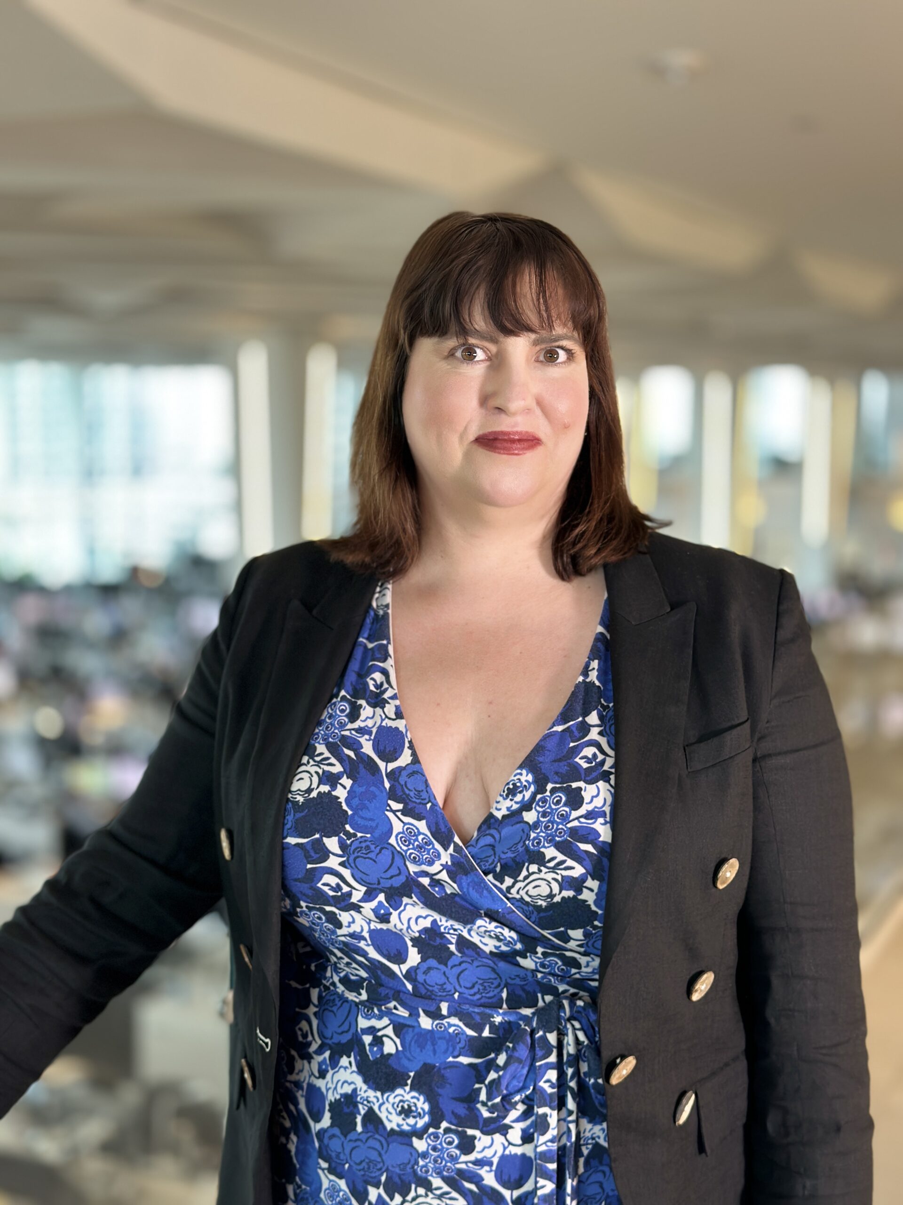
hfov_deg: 30.3
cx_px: 452
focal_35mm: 48
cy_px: 602
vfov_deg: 39.7
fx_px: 1670
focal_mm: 6.86
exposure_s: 1/60
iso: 80
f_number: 1.78
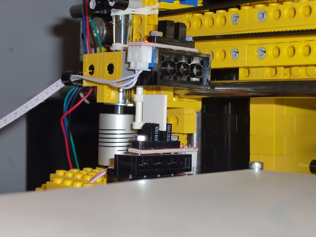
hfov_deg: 26.3
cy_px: 118
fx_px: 676
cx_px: 158
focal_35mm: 74
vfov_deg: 19.9
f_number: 4.2
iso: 64
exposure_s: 1/60
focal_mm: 13.1
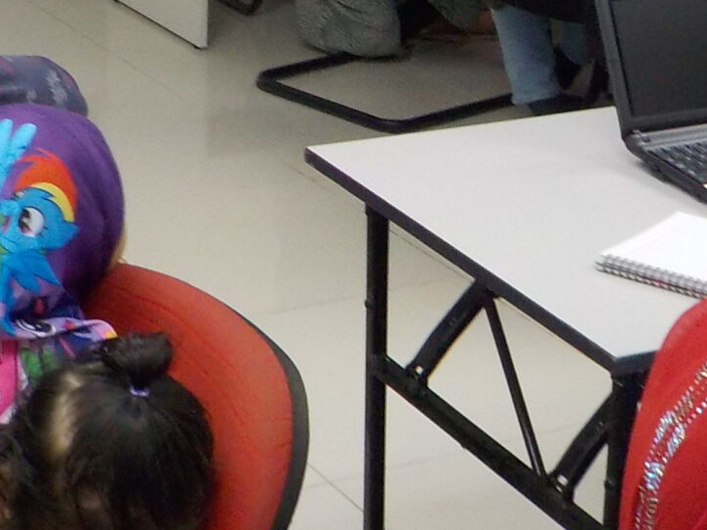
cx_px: 414
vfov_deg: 13.7
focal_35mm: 106
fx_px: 2164
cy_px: -2
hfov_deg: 18.5
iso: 220
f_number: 3.3
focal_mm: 4.1
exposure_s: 1/30
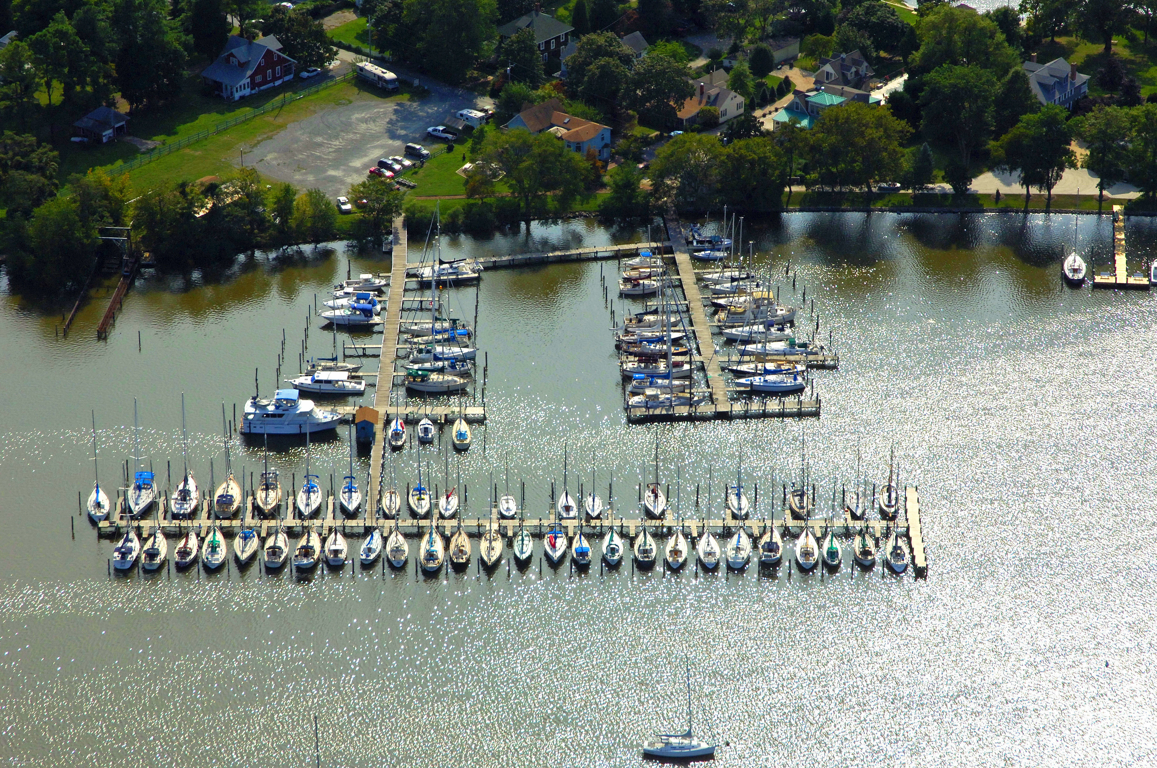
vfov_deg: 11.7
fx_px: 3756
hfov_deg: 17.5
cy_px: 384
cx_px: 578
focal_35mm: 117
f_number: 11
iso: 400
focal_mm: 78
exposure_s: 1/1000
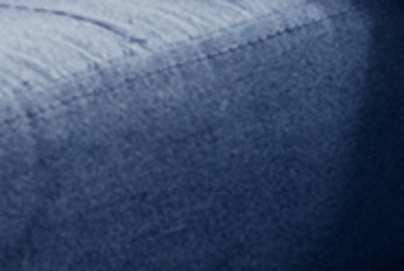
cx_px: -791
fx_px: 3192
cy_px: -530
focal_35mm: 284
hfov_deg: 6.6
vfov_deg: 4.7
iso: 400
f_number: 8
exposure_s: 1/160
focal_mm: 42
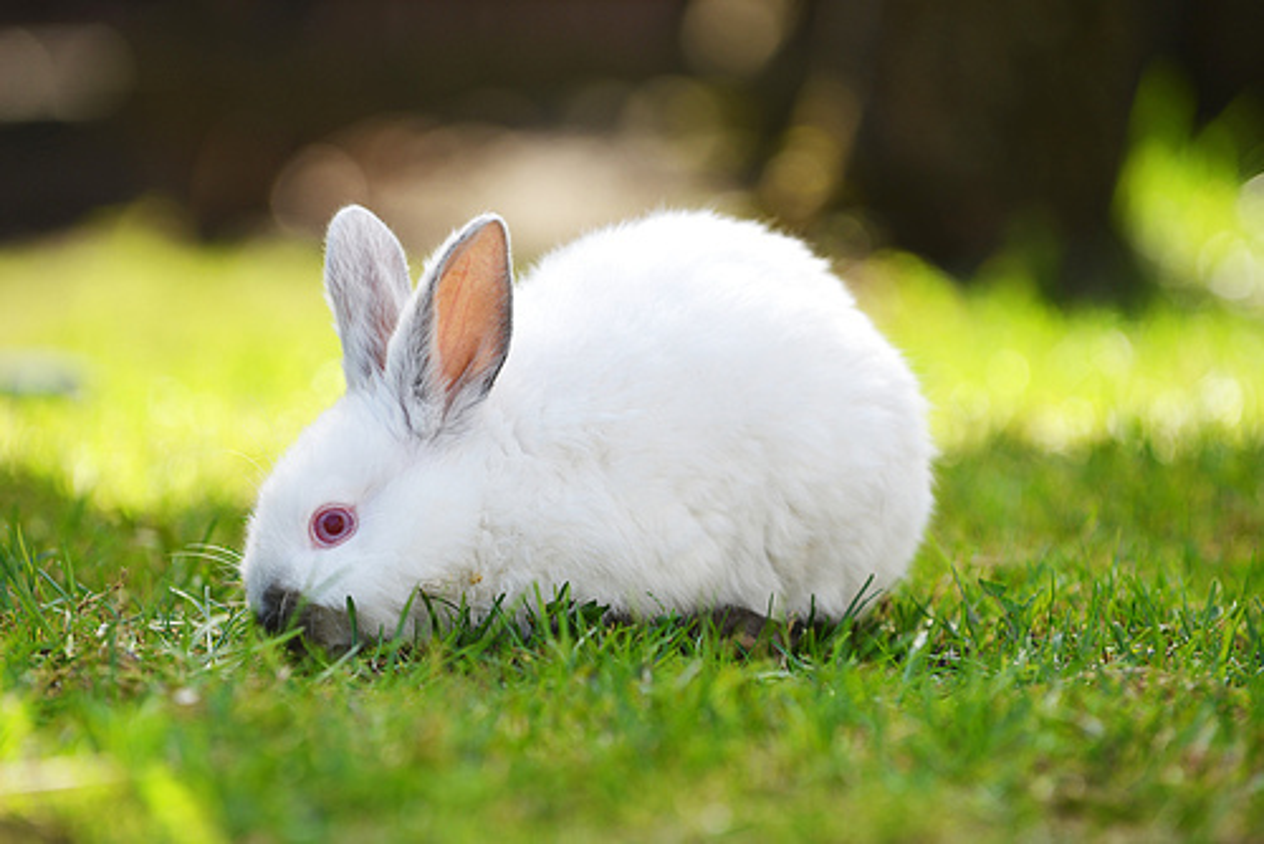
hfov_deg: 10.3
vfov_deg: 6.9
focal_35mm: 200
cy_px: 422
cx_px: 632
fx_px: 7026
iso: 140
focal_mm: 200
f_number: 4.5
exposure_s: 1/250
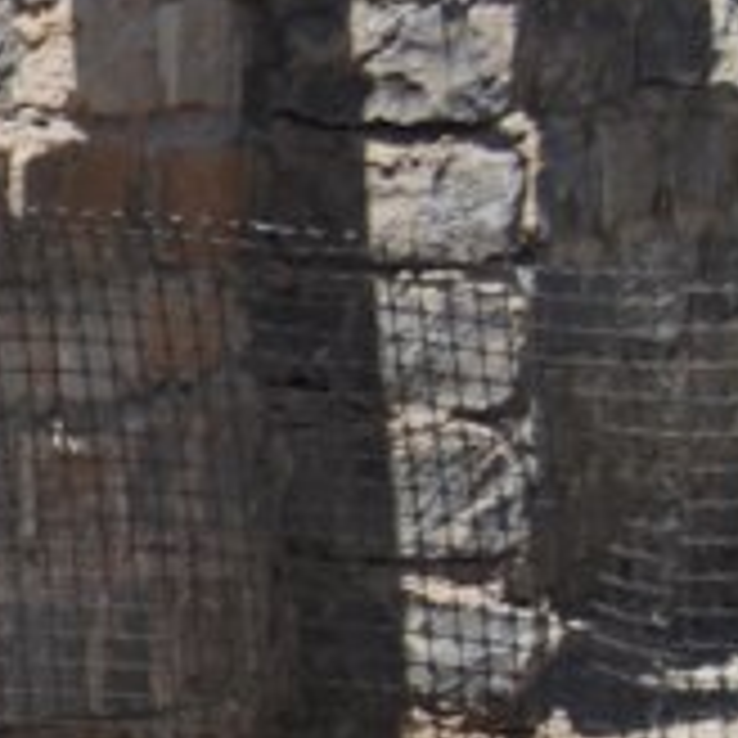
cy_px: 1143
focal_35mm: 294
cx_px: -1238
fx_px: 7087
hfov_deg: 5.7
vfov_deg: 5.9
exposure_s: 1/250
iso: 100
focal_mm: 35
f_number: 8
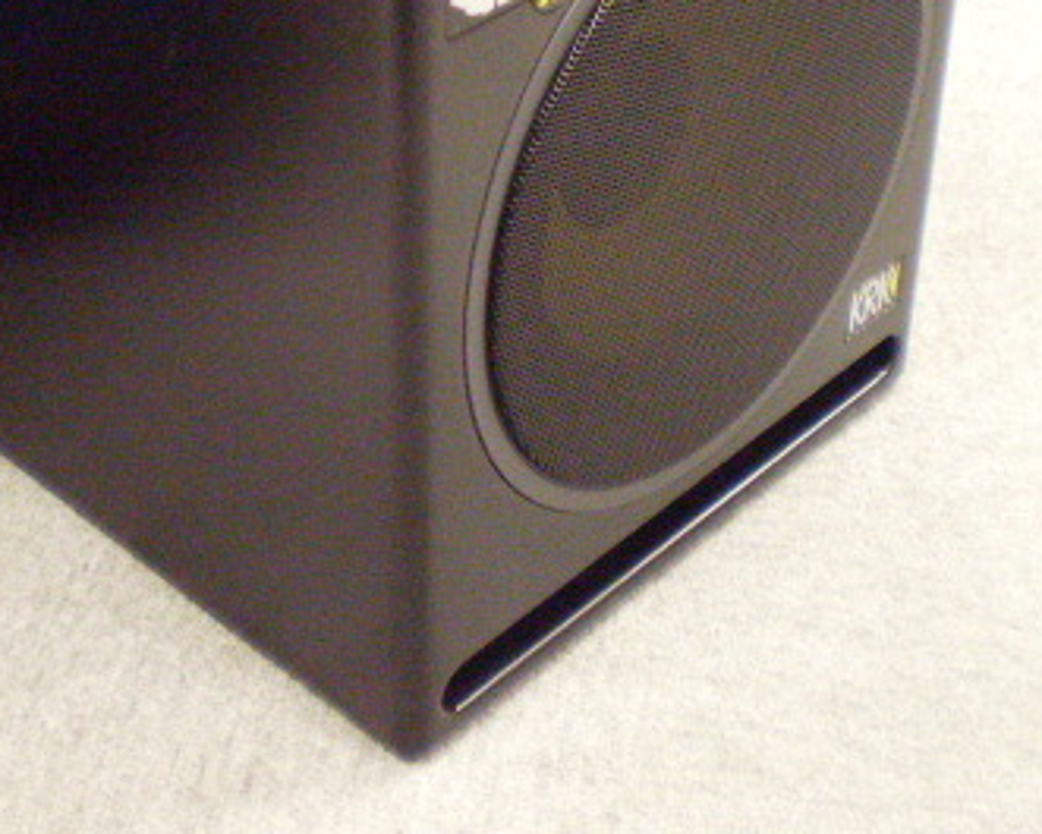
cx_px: 400
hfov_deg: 27.8
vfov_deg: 22.0
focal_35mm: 68
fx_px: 2098
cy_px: 104
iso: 800
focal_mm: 6.3
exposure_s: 1/15
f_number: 3.1
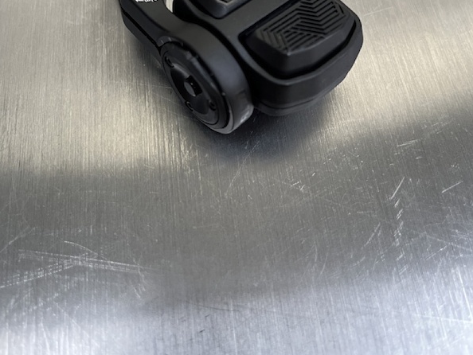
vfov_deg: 39.1
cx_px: 238
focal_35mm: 35
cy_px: 68
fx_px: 478
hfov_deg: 52.6
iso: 125
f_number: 1.6
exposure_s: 1/94
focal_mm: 5.1
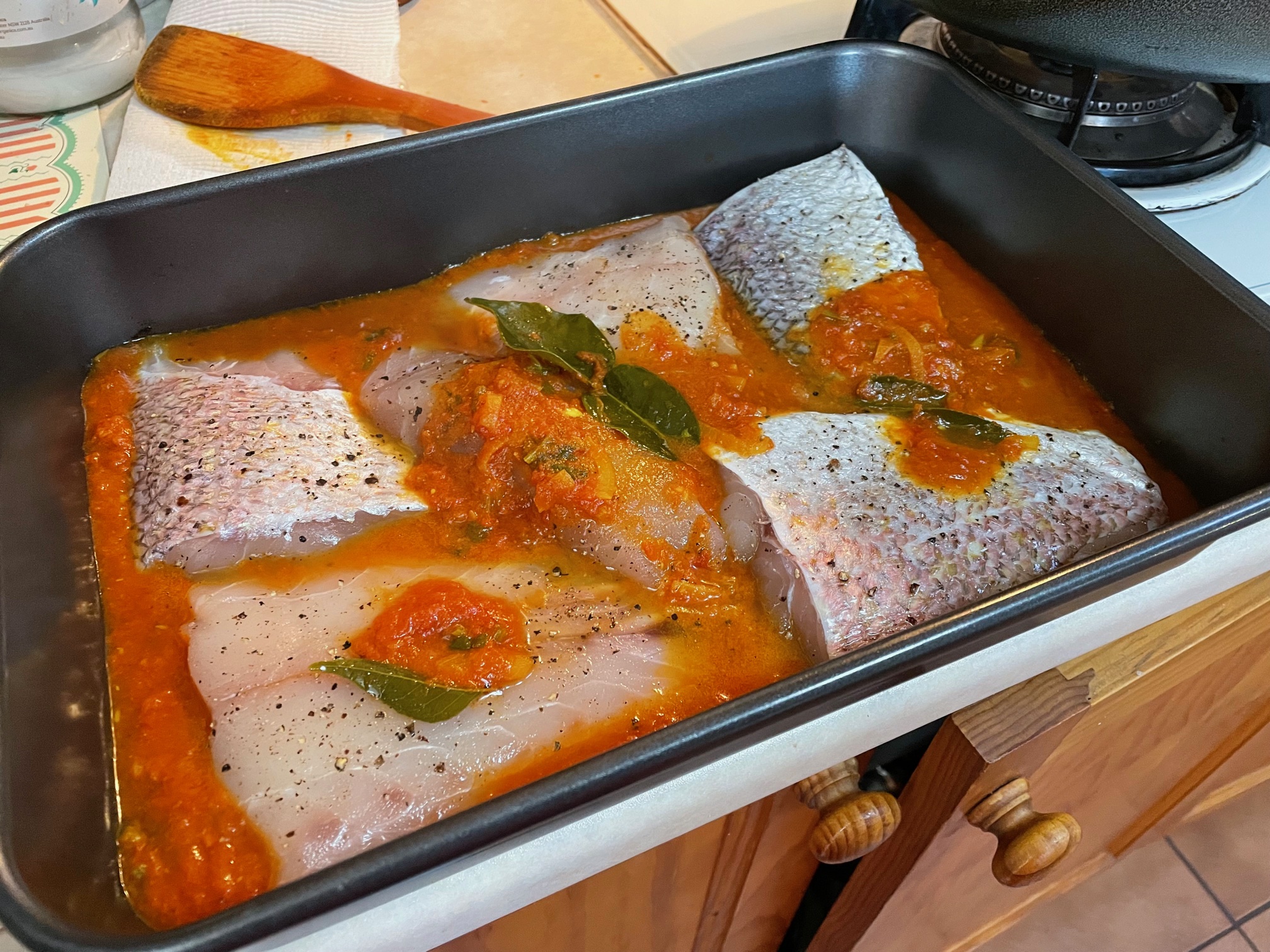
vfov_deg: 53.1
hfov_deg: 67.3
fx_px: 954
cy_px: 476
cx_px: 635
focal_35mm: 26
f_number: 1.6
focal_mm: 4.2
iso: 500
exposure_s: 1/33
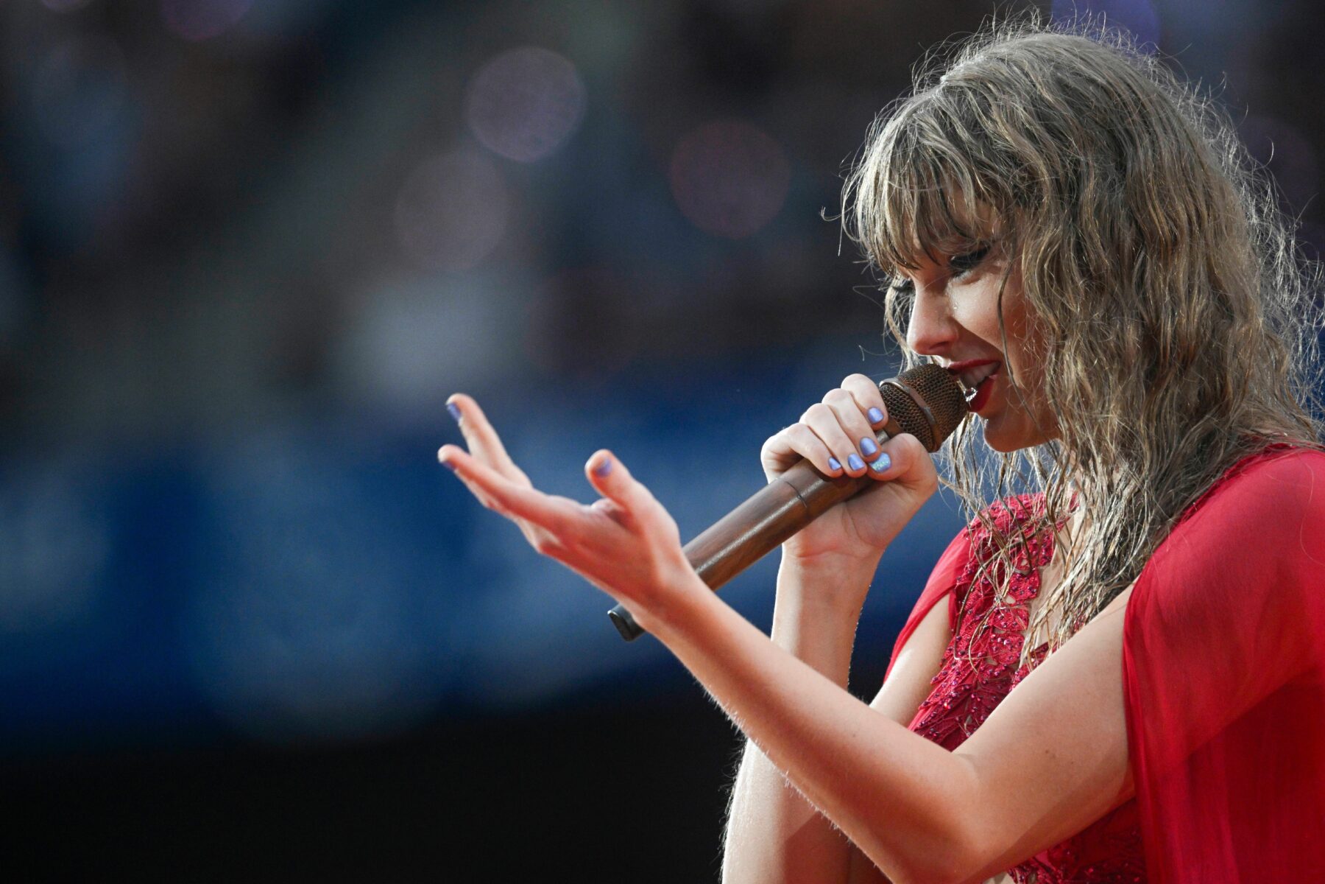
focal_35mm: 600
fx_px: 22082
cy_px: 442
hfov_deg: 3.4
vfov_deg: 2.3
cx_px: 662
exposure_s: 1/250
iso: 3200
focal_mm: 600
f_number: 6.3
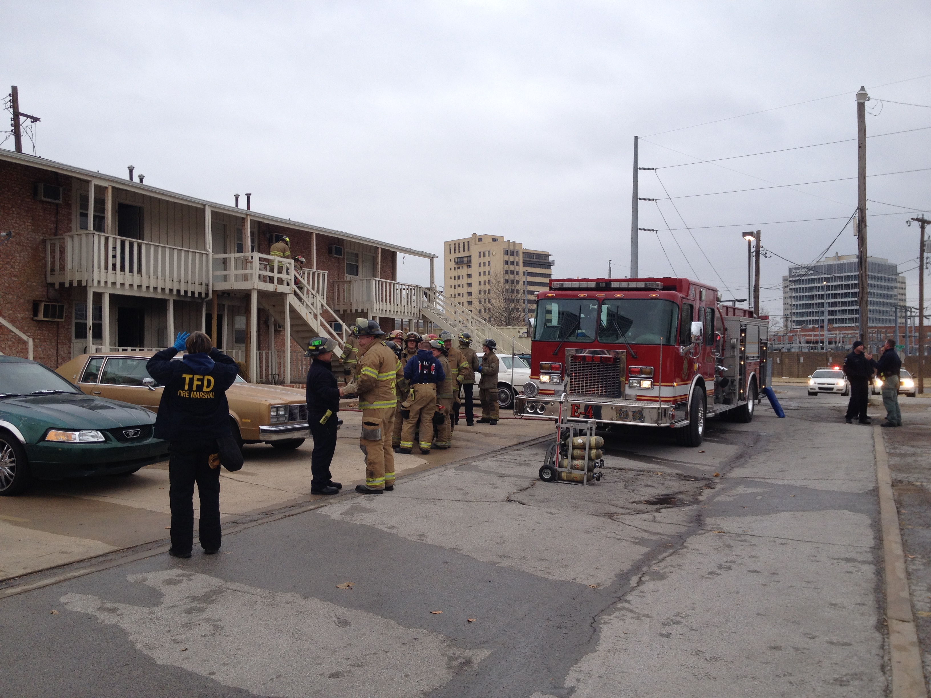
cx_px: 466
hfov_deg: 52.6
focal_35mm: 35
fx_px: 941
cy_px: 349
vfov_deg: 40.7
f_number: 2.4
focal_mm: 4.28
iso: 50
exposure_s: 1/394
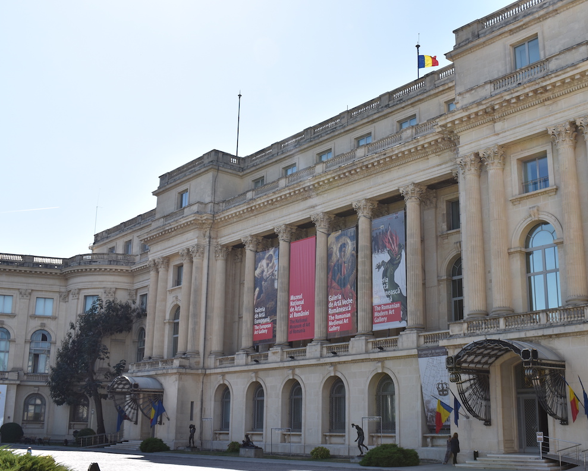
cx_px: 348
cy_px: 238
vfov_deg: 36.5
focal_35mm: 41
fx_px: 713
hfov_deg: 44.6
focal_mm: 24
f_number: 10
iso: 100
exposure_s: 1/200
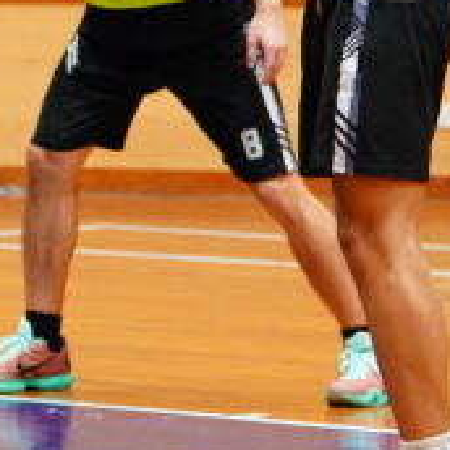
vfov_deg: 3.0
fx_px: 8472
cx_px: -712
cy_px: -381
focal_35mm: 576
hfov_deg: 3.0
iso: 1600
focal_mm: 114
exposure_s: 1/125
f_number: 2.8
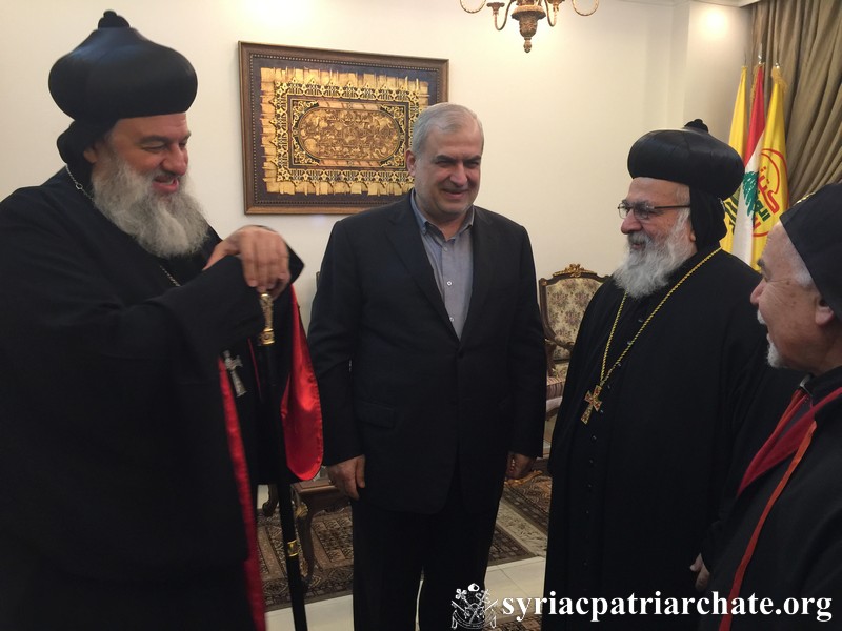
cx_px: 421
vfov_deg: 48.2
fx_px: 705
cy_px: 316
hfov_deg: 61.7
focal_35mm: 29
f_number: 2.2
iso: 64
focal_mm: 4.15
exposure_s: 1/17
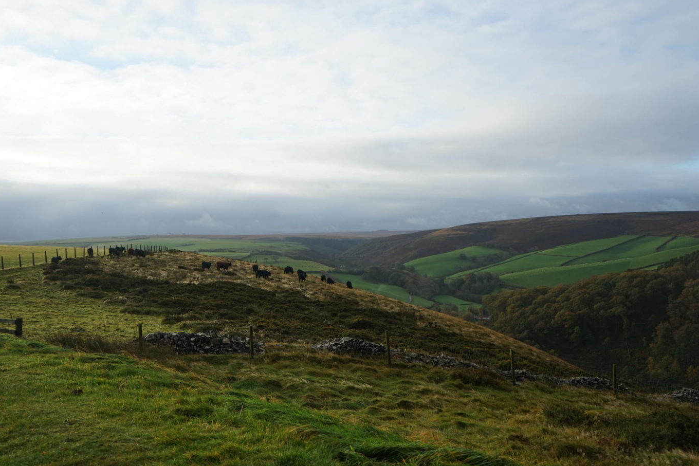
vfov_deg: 37.8
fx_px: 680
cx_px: 323
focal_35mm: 35
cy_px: 260
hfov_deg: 54.4
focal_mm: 31
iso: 100
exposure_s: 1/350
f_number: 4
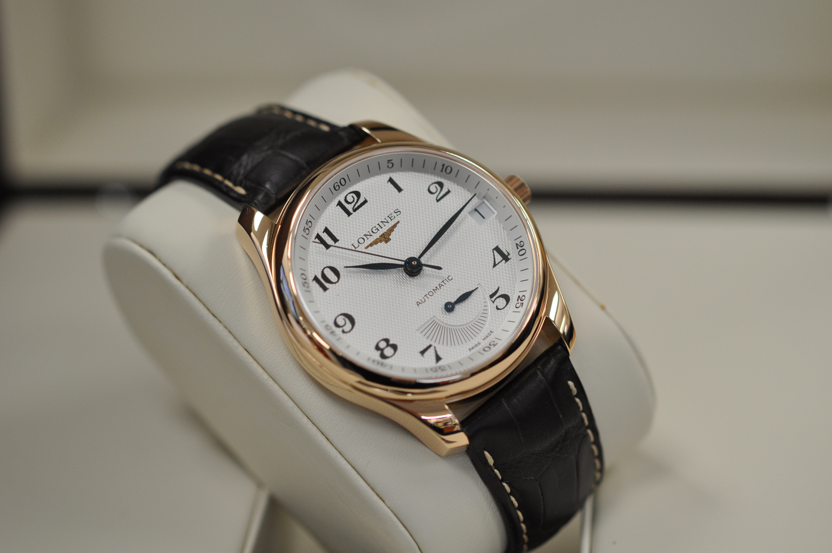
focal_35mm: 90
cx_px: 416
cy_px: 276
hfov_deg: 22.6
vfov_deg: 15.2
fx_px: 2077
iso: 640
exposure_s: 1/250
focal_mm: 60
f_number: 4
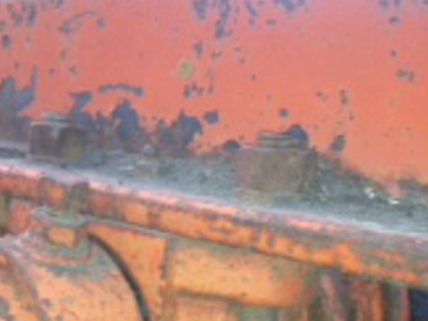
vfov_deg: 20.7
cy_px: 306
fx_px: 853
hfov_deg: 27.8
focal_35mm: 69
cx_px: 118
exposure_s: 1/20
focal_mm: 4.28
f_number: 2.4
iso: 80
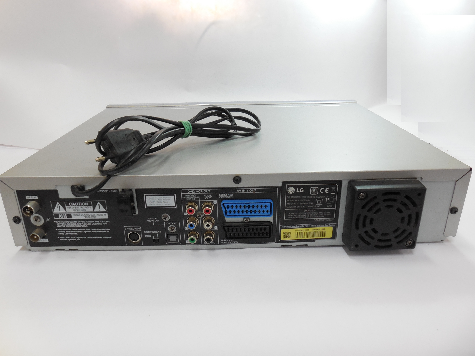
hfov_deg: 67.3
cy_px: 178
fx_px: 357
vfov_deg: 53.1
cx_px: 238
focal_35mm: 26
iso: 280
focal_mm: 4.6
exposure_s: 1/30
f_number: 3.5
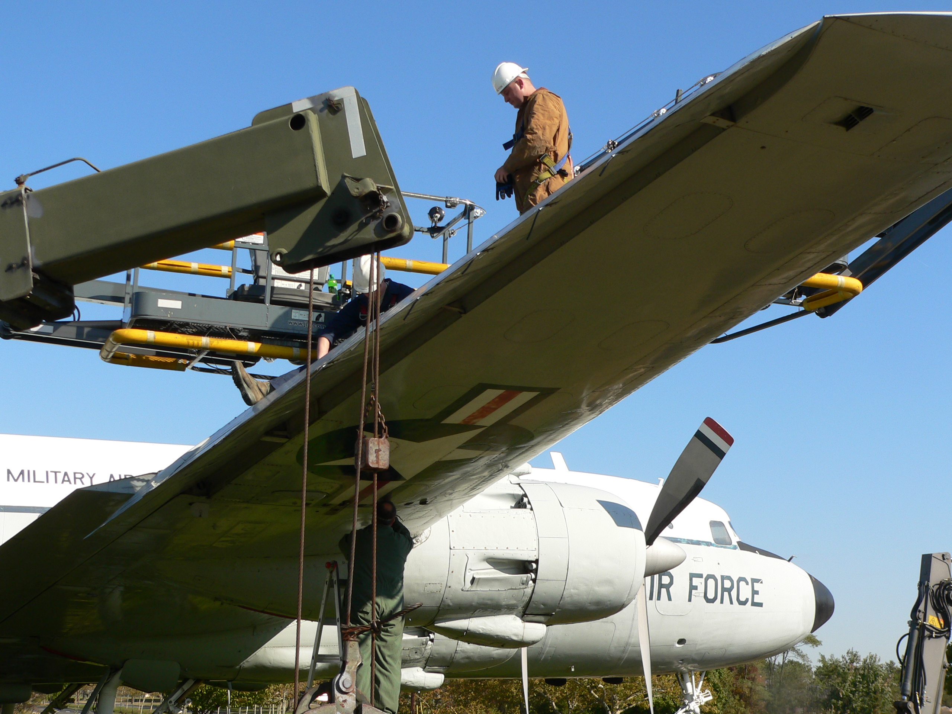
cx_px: 476
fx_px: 1403
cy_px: 357
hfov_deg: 37.5
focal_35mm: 51
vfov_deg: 28.6
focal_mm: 8.5
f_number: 4
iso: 80
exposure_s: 1/500
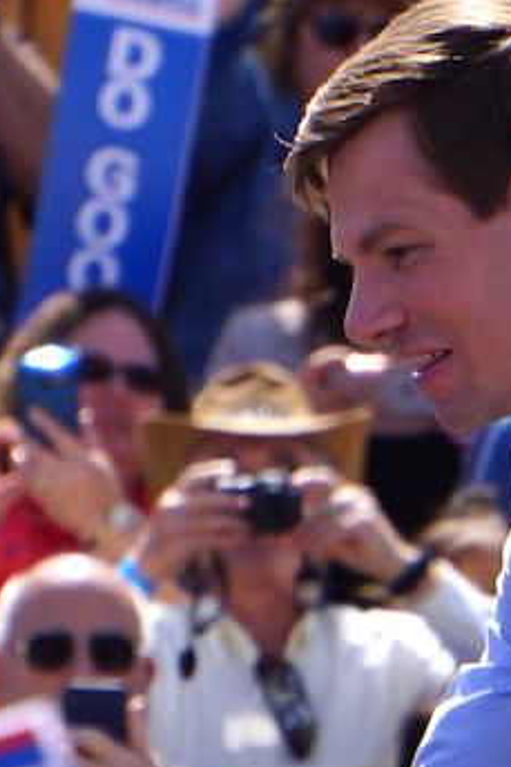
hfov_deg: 1.1
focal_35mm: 1275
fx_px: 27172
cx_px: 502
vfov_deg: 1.6
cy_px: 560
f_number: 7.1
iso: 100
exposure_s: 1/320
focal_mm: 195
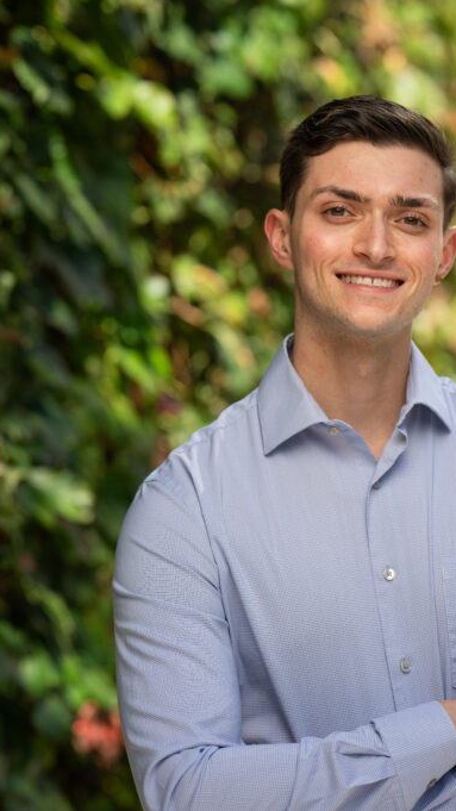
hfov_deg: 9.0
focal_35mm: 134
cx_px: 317
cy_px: 406
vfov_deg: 16.0
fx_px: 2881
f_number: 2.8
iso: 320
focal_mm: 85
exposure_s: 1/2500
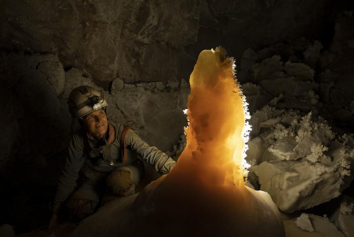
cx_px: 177
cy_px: 118
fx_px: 246
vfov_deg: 51.3
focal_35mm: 25
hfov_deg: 71.5
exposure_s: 1/25
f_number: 5.6
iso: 2500
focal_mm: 25
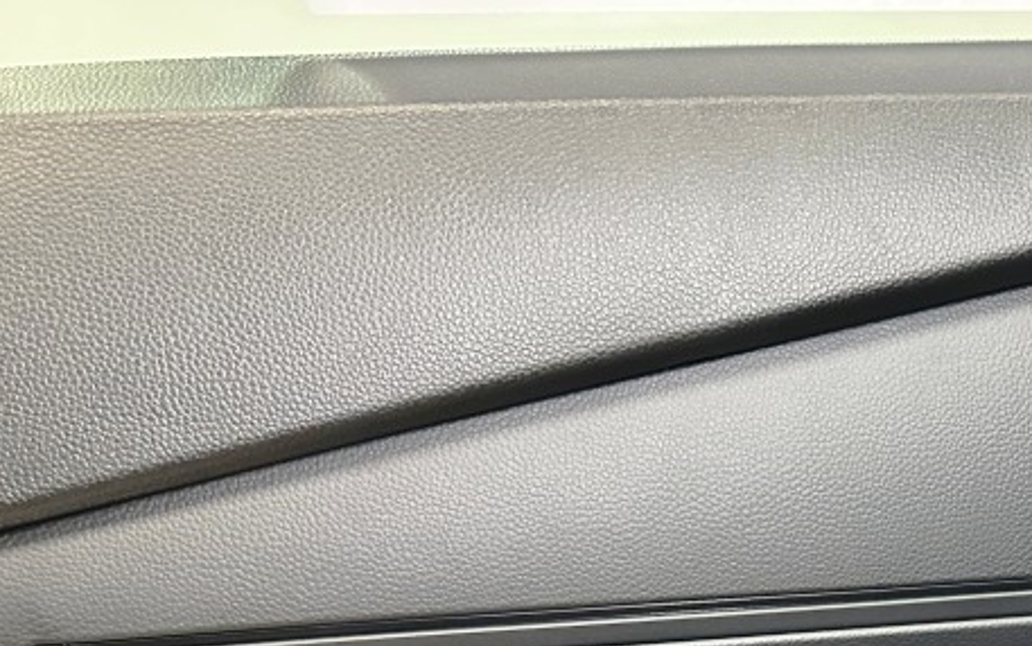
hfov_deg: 33.5
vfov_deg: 21.1
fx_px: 1604
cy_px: 786
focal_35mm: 57
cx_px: 957
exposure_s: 1/40
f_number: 1.78
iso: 800
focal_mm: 6.86
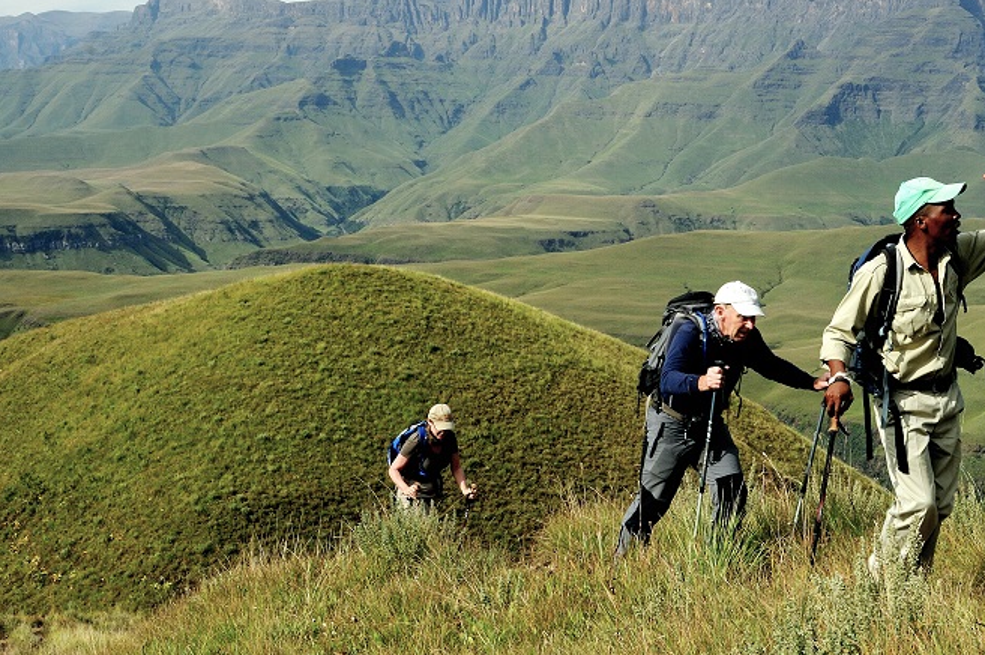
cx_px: 694
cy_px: 247
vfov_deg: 22.2
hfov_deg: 32.5
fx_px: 1667
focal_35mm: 61
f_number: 14
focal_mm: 40
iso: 500
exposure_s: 1/125
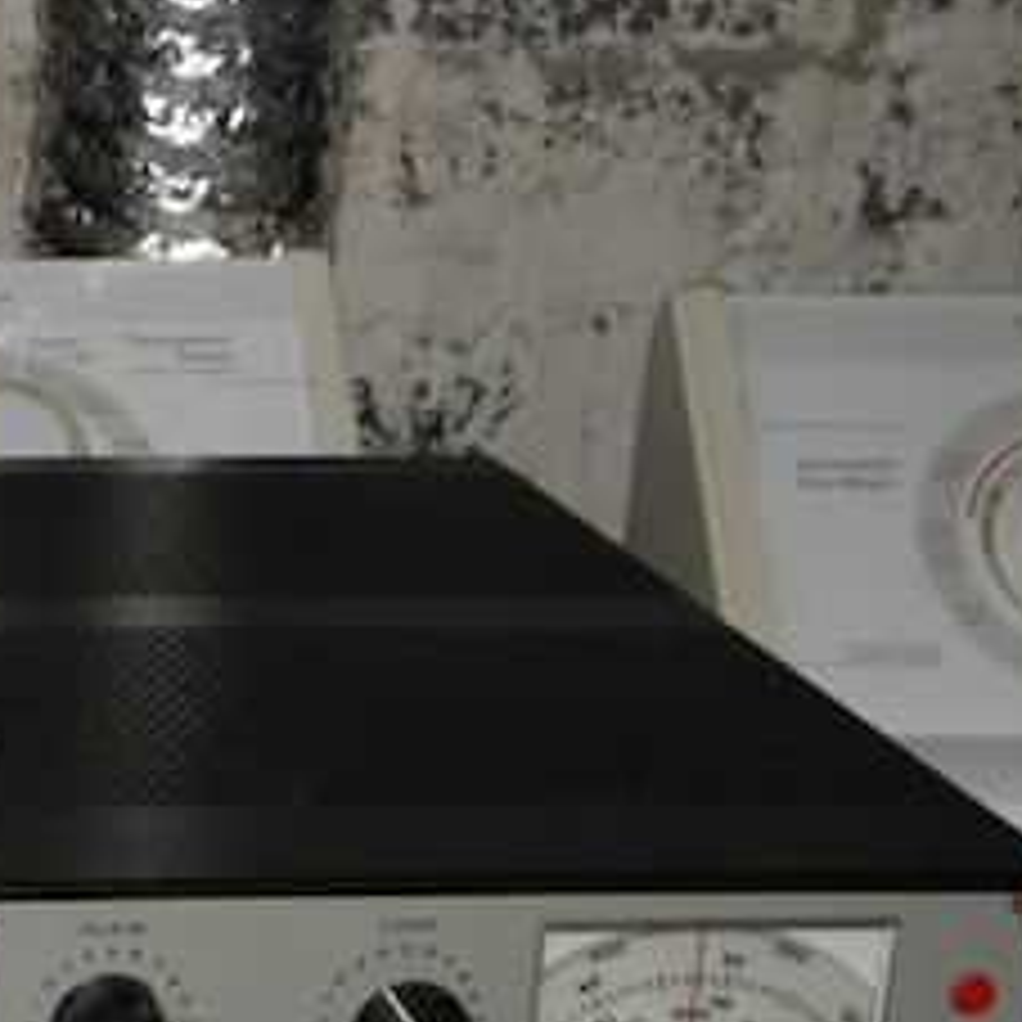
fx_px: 3440
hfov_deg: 15.2
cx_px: -644
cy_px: 968
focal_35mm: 103
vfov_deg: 16.6
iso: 100
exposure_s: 1/50
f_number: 3.6
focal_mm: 5.9
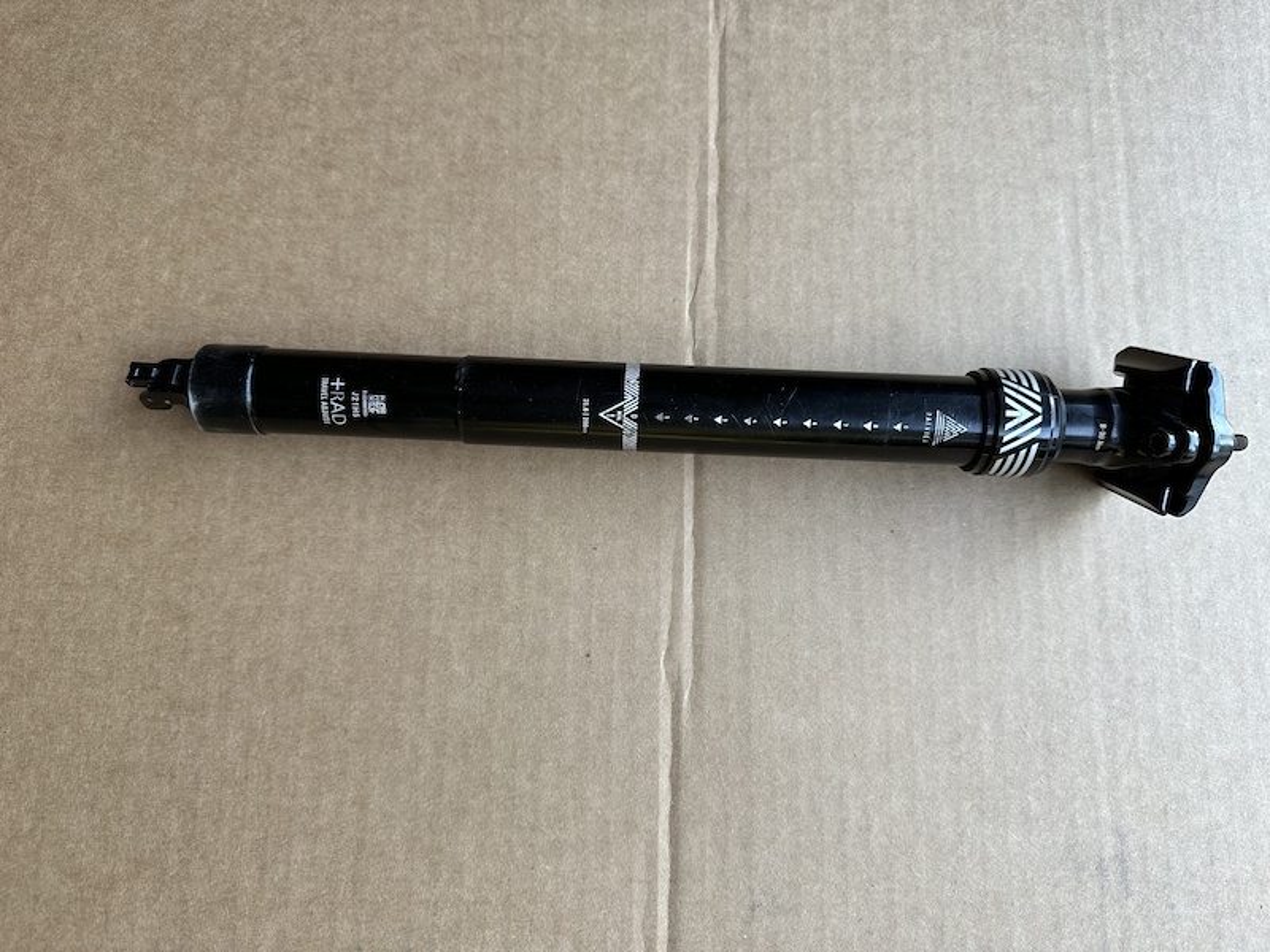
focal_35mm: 24
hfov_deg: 71.6
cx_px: 635
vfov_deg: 56.8
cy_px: 476
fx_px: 881
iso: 125
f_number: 1.78
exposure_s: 1/121
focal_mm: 6.86
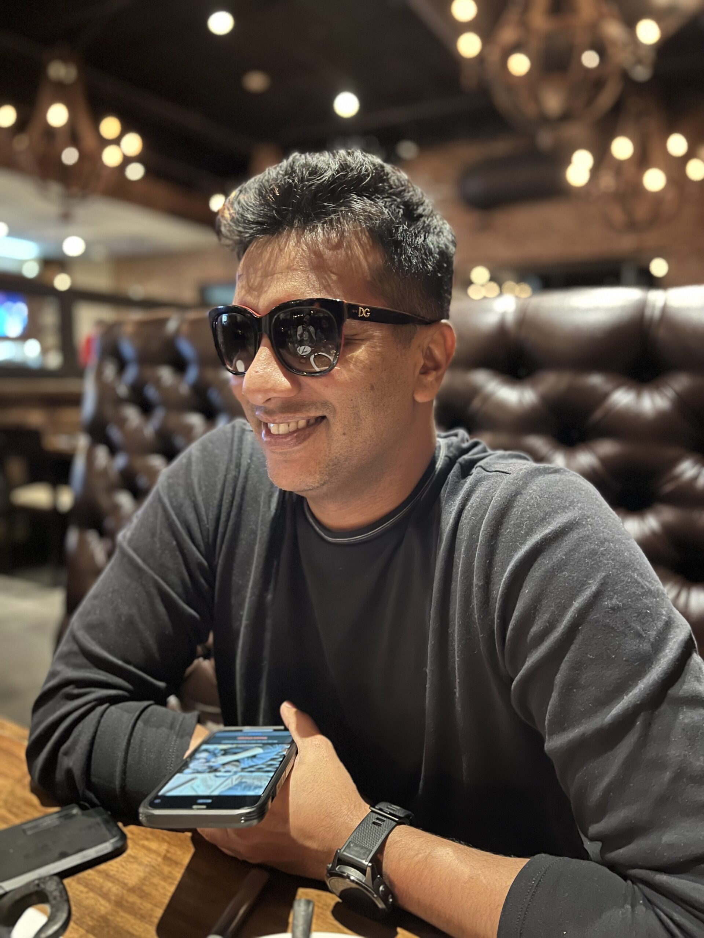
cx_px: 352
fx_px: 705
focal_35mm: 26
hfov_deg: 53.1
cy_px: 469
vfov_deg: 67.3
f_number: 1.5
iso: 1250
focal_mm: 5.7
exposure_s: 1/17
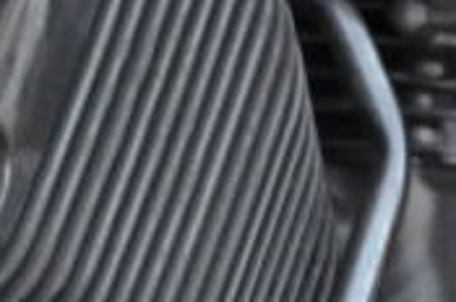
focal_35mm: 612
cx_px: -605
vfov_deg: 2.2
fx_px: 7738
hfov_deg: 3.3
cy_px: 99
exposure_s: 1/80
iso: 1600
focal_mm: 70
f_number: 5.3
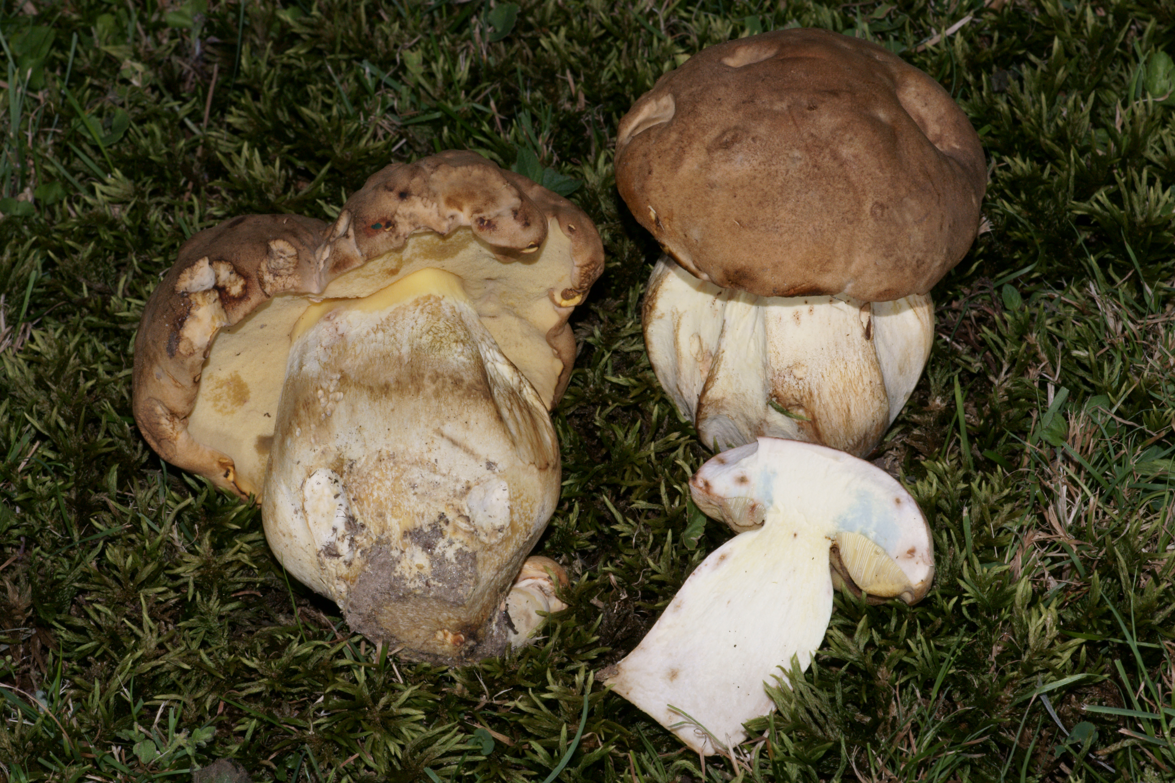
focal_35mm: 150
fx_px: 4895
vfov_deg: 9.1
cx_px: 588
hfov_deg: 13.7
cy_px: 392
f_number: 16
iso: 200
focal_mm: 100
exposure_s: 1/125
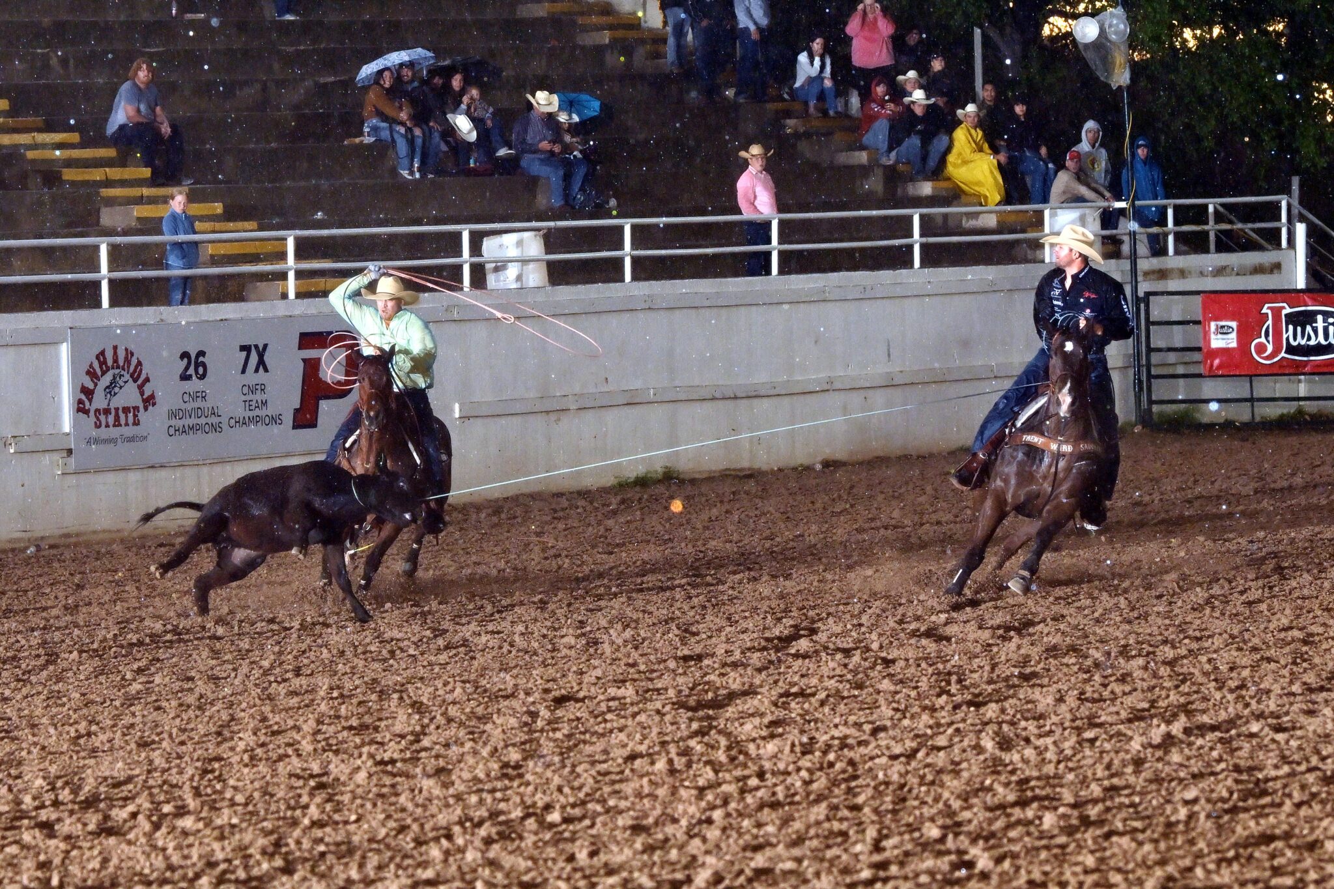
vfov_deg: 9.1
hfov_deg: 13.7
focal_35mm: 150
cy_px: 444
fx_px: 5556
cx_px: 667
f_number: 4
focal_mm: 100
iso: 800
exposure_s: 1/250
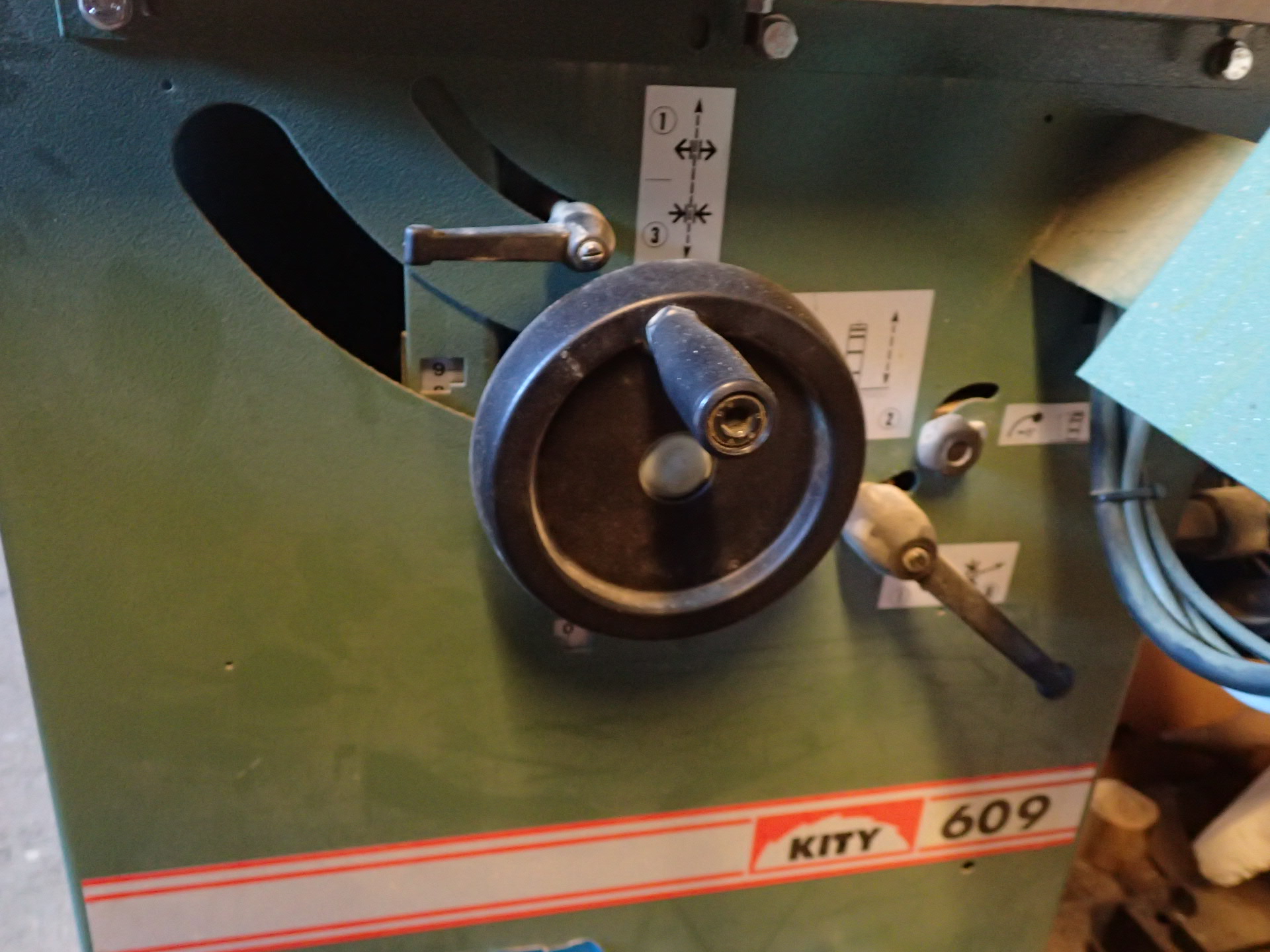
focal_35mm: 30
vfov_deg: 46.8
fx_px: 1101
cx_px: 635
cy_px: 476
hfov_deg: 60.0
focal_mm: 5.5
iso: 800
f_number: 2.3
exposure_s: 1/10
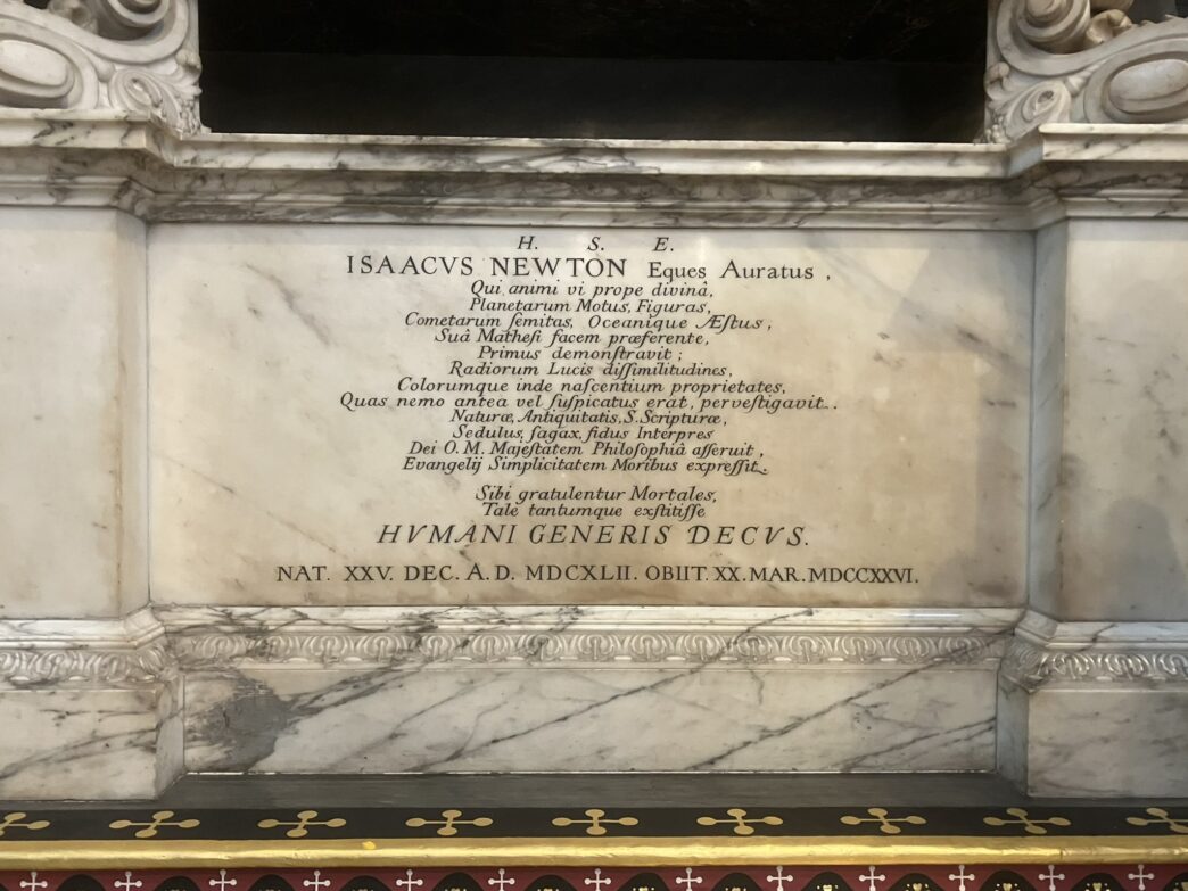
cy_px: 446
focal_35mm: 28
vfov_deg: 49.7
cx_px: 594
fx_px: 961
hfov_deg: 63.4
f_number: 1.8
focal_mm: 3.99
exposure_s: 1/37
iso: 400
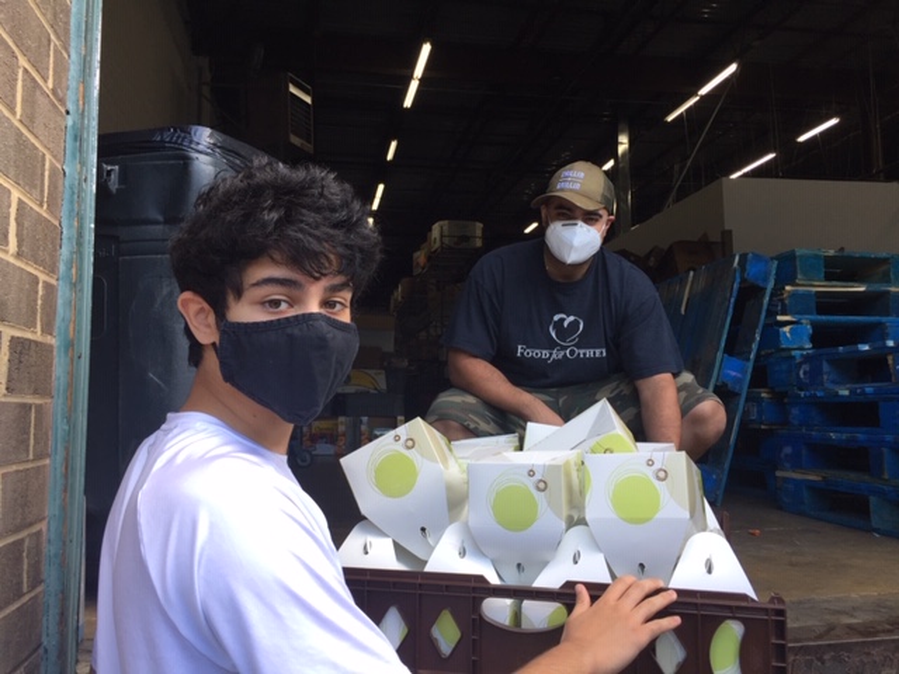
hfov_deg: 61.7
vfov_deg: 48.2
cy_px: 337
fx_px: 753
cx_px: 450
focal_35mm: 29
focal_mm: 4.15
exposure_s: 1/172
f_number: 2.2
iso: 32
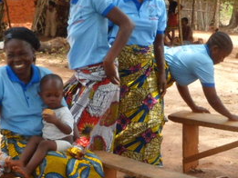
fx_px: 702
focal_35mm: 102
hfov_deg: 19.2
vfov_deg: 14.3
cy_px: 179
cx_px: 107
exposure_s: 1/250
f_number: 3.3
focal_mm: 4.9
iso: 80
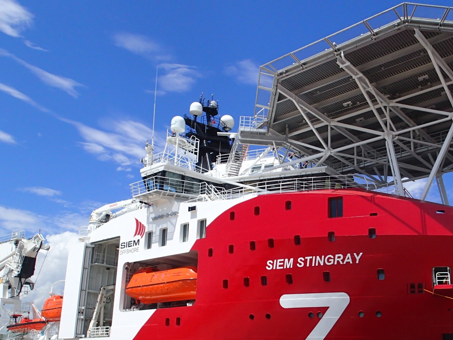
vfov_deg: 37.0
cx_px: 294
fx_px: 497
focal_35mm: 38
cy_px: 246
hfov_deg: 48.3
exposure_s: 1/400
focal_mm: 4.5
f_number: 8
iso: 100
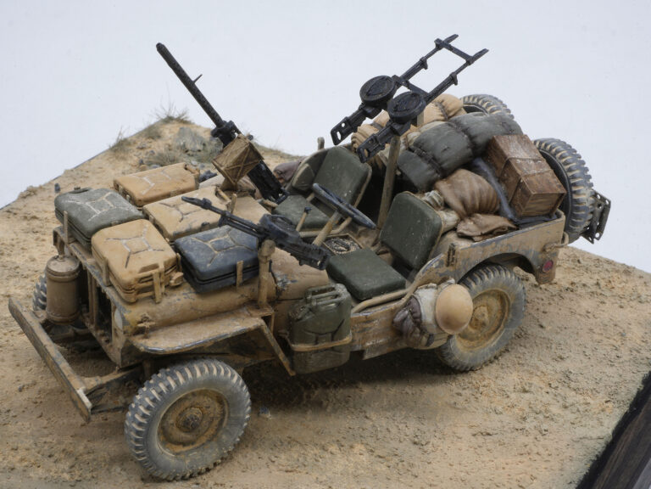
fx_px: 1128
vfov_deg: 24.4
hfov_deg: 32.2
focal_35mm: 60
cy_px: 244
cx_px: 326
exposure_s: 1/1.6
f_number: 22
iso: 200
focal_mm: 30
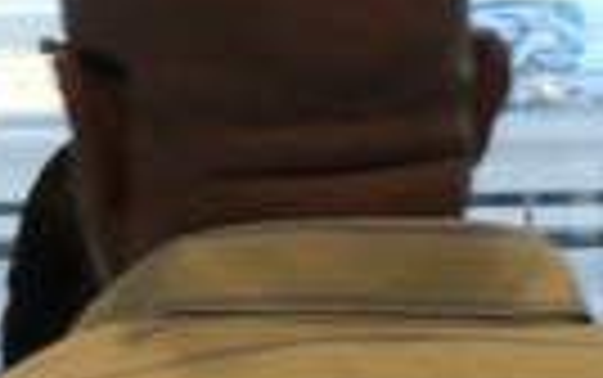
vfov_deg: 5.8
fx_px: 3734
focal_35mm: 227
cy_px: -90
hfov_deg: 9.2
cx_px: 81
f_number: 1.8
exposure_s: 1/126
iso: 20
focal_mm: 3.99
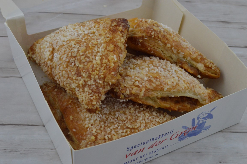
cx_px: 124
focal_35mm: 54
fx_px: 370
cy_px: 82
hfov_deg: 36.9
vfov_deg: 25.0
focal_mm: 36
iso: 1600
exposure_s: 1/125
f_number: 9
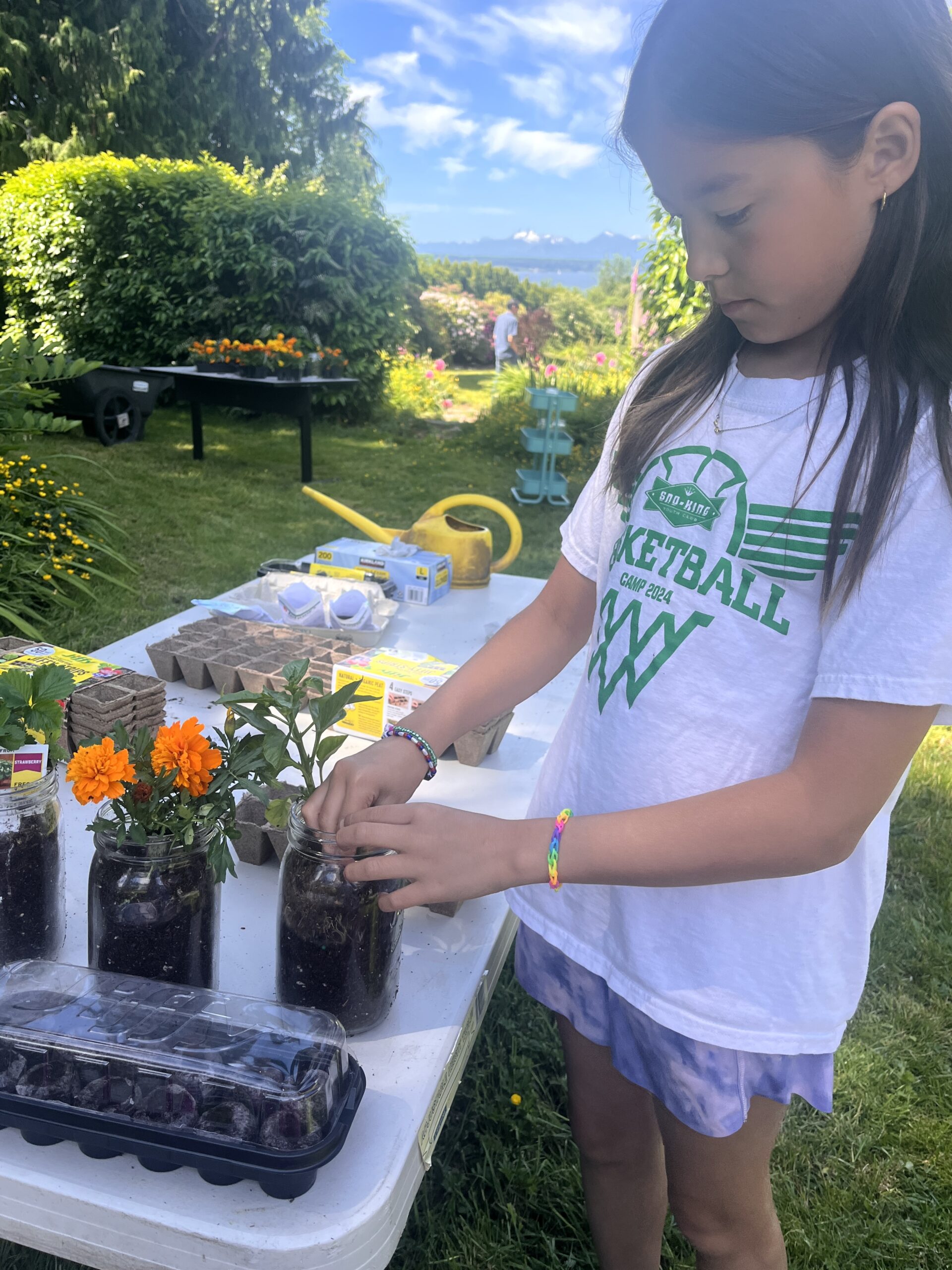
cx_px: 476
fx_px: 953
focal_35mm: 26
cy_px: 635
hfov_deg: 53.1
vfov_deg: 67.3
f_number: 1.6
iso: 50
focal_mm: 5.1
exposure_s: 1/1199
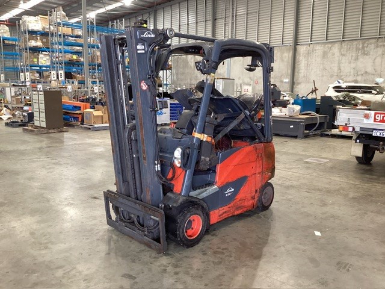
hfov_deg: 58.4
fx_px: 345
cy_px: 144
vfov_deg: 45.4
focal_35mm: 31
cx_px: 192
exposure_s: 1/25
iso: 320
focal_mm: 3.3
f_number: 2.4
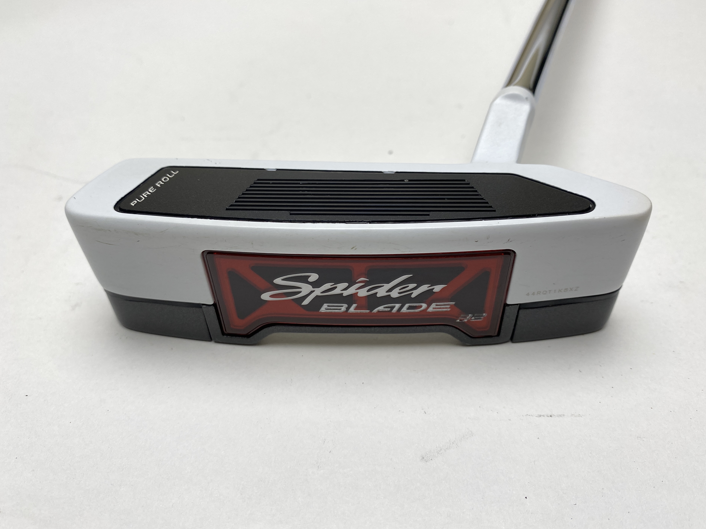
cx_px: 367
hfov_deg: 63.4
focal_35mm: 28
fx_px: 571
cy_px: 264
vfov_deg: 49.7
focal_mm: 4.25
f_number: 1.8
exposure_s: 1/275
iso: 32
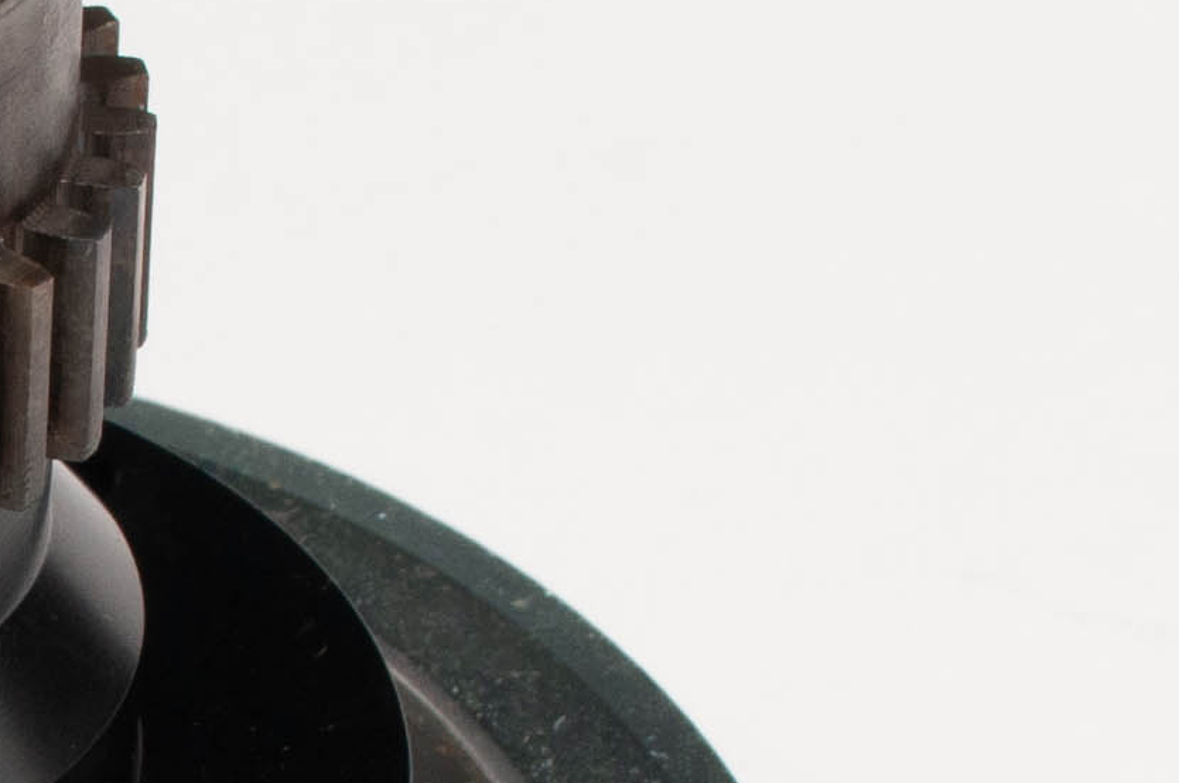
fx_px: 7066
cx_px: -564
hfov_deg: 9.3
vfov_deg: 6.3
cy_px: 1008
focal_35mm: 216
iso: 200
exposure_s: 1/80
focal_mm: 28
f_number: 13
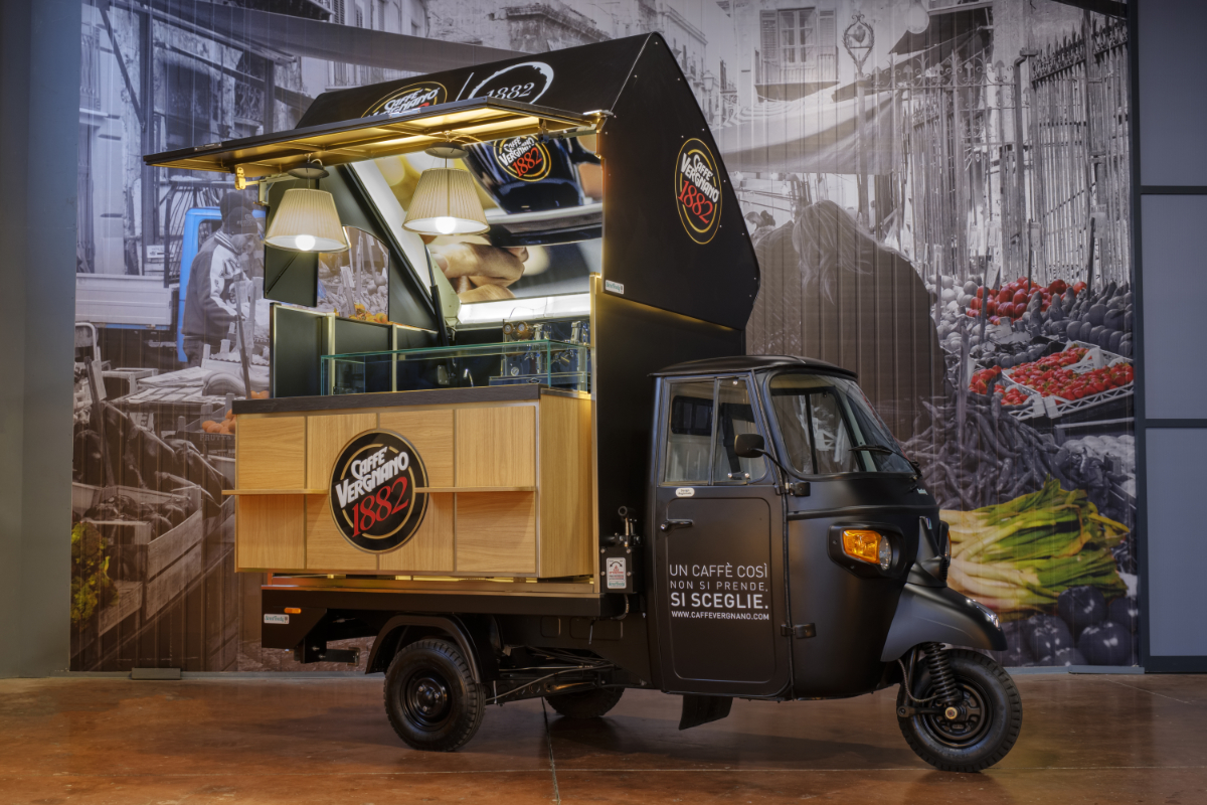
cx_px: 604
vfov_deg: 30.5
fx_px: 1475
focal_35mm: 44
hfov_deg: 44.5
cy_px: 402
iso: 100
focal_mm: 29.2
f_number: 8
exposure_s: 4.3
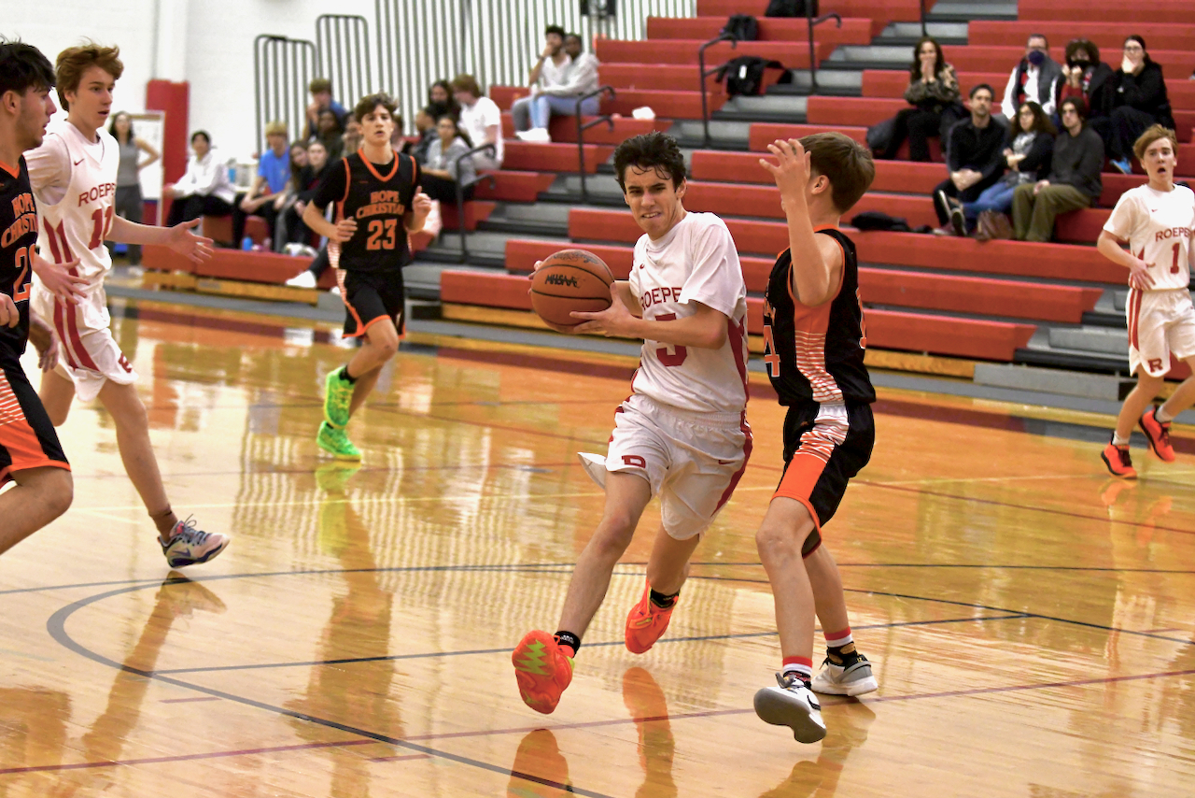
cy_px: 399
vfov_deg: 13.0
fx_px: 3486
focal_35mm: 105
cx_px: 598
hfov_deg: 19.5
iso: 3200
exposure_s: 1/1000
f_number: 2.8
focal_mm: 70
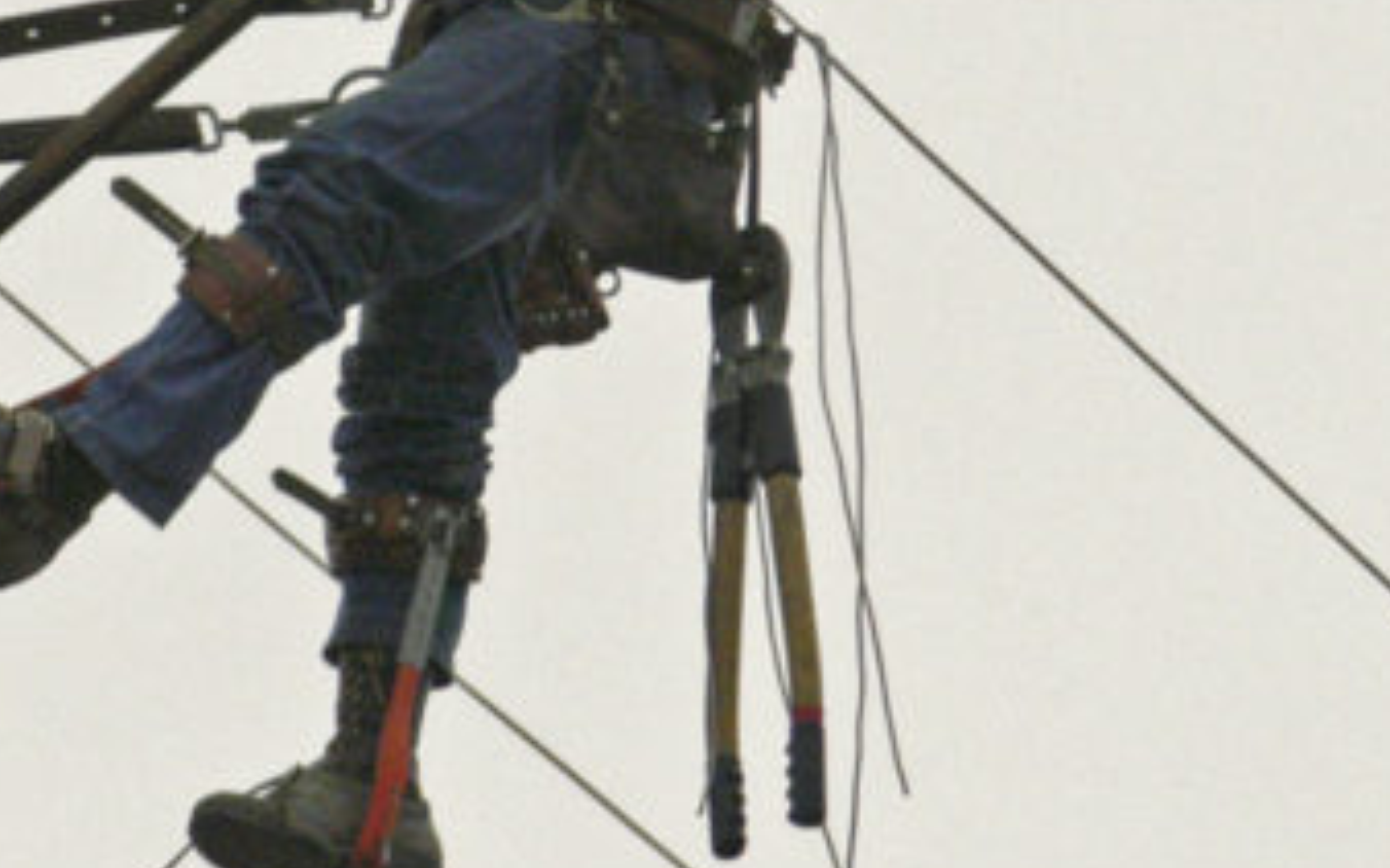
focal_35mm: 426
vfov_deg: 3.1
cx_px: 230
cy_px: 56
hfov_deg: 4.9
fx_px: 16132
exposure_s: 1/1000
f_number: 8
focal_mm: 92
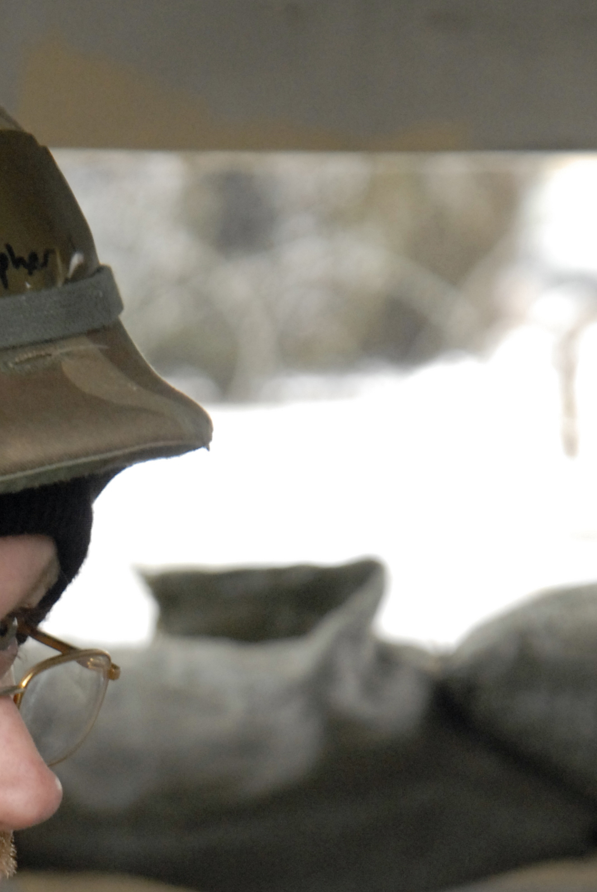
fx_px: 5953
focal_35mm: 240
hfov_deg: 5.7
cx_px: -121
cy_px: 1019
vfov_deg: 8.5
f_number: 5.6
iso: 800
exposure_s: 1/160
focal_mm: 66
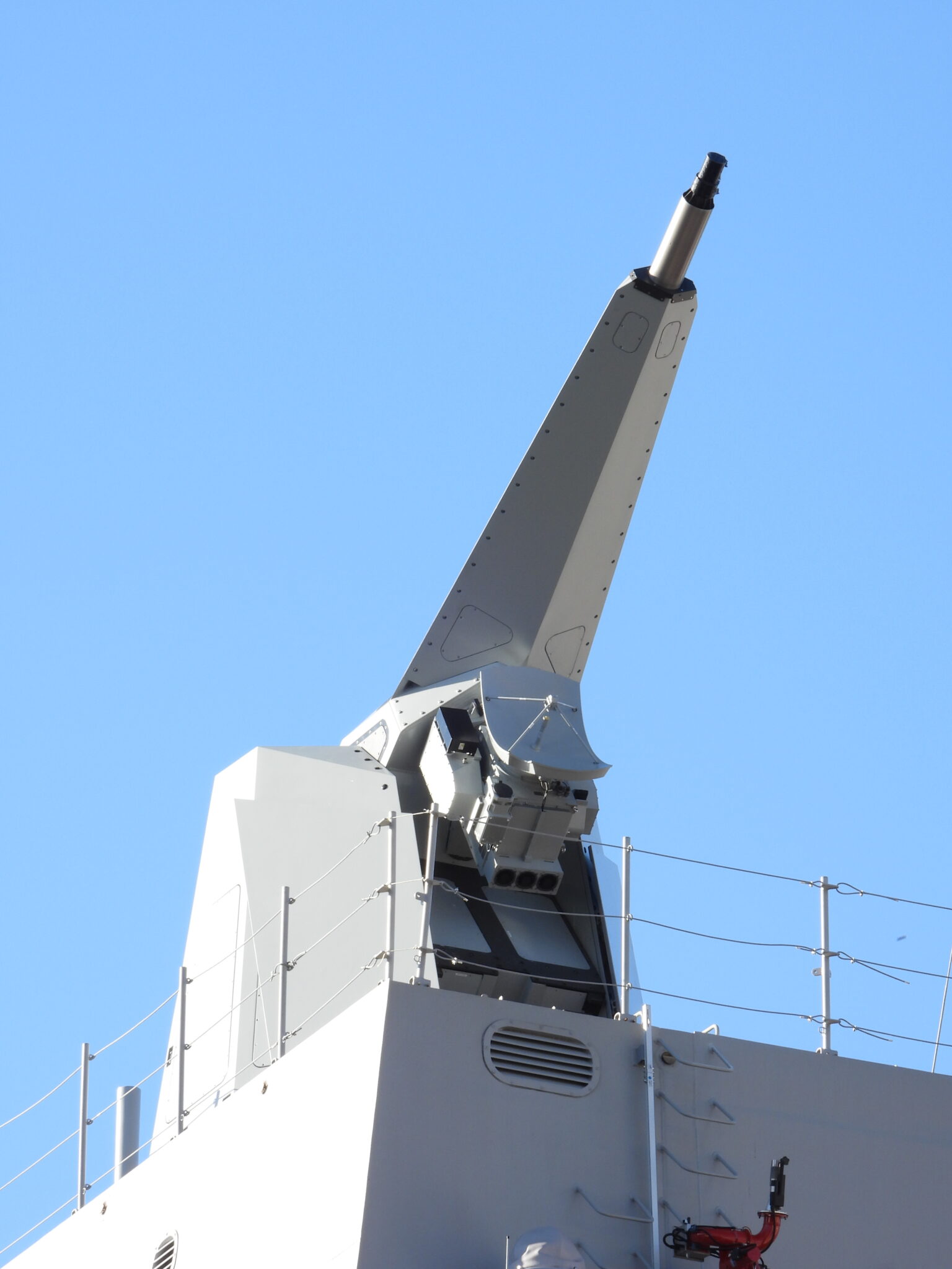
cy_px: 634
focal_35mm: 300
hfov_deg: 5.0
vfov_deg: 6.6
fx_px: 11001
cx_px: 476
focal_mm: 53.9
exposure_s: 1/125
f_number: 8
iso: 110
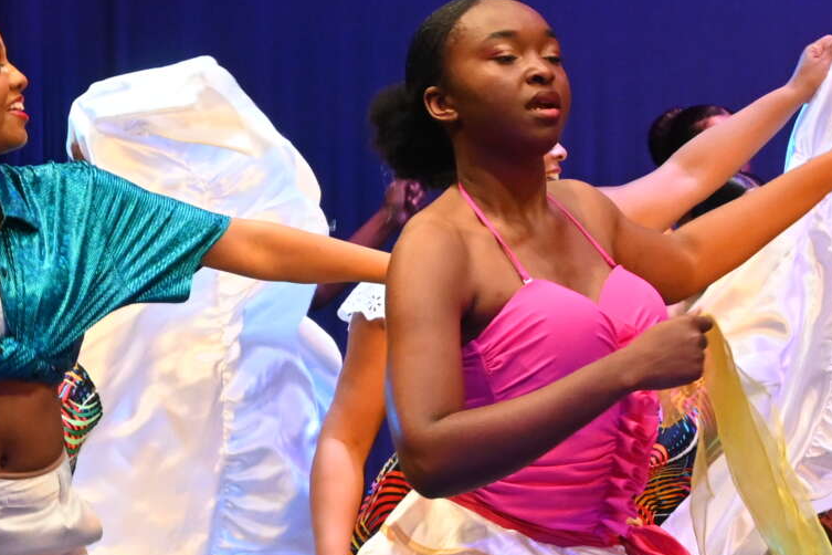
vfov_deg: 5.4
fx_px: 5893
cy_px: 472
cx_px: 591
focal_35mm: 255
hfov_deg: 8.1
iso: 2000
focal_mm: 50
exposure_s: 1/160
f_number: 6.3
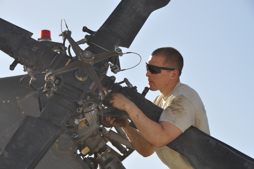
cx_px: 127
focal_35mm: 158
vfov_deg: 8.7
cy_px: 84
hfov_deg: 13.1
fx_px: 1110
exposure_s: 1/200
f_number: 11
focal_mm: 105
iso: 200
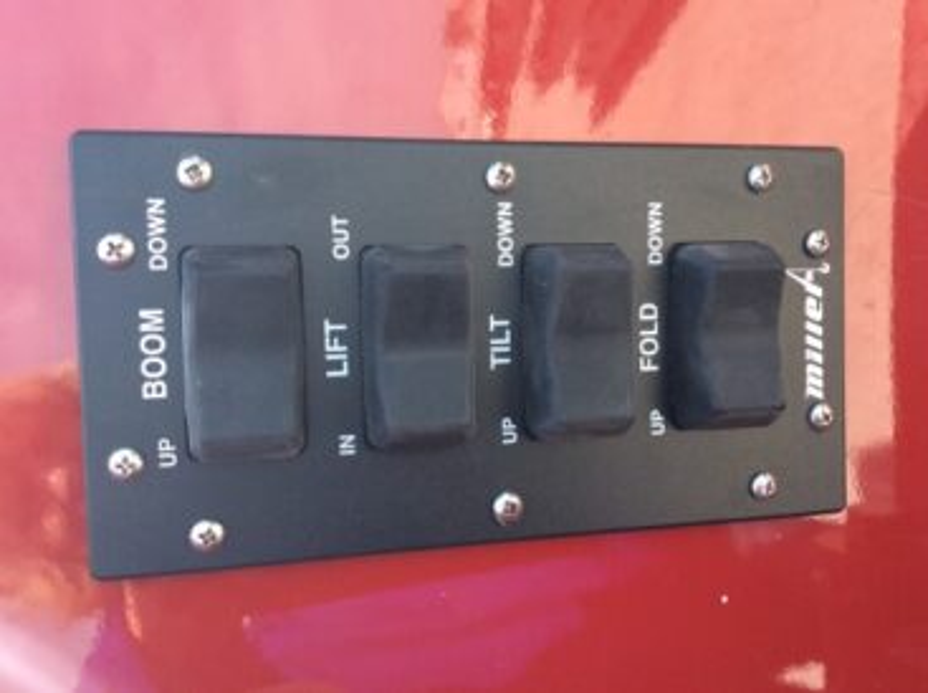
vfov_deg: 44.0
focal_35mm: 32
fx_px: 856
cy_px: 346
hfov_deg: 56.9
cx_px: 464
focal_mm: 3.3
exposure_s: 1/160
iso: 32
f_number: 2.4
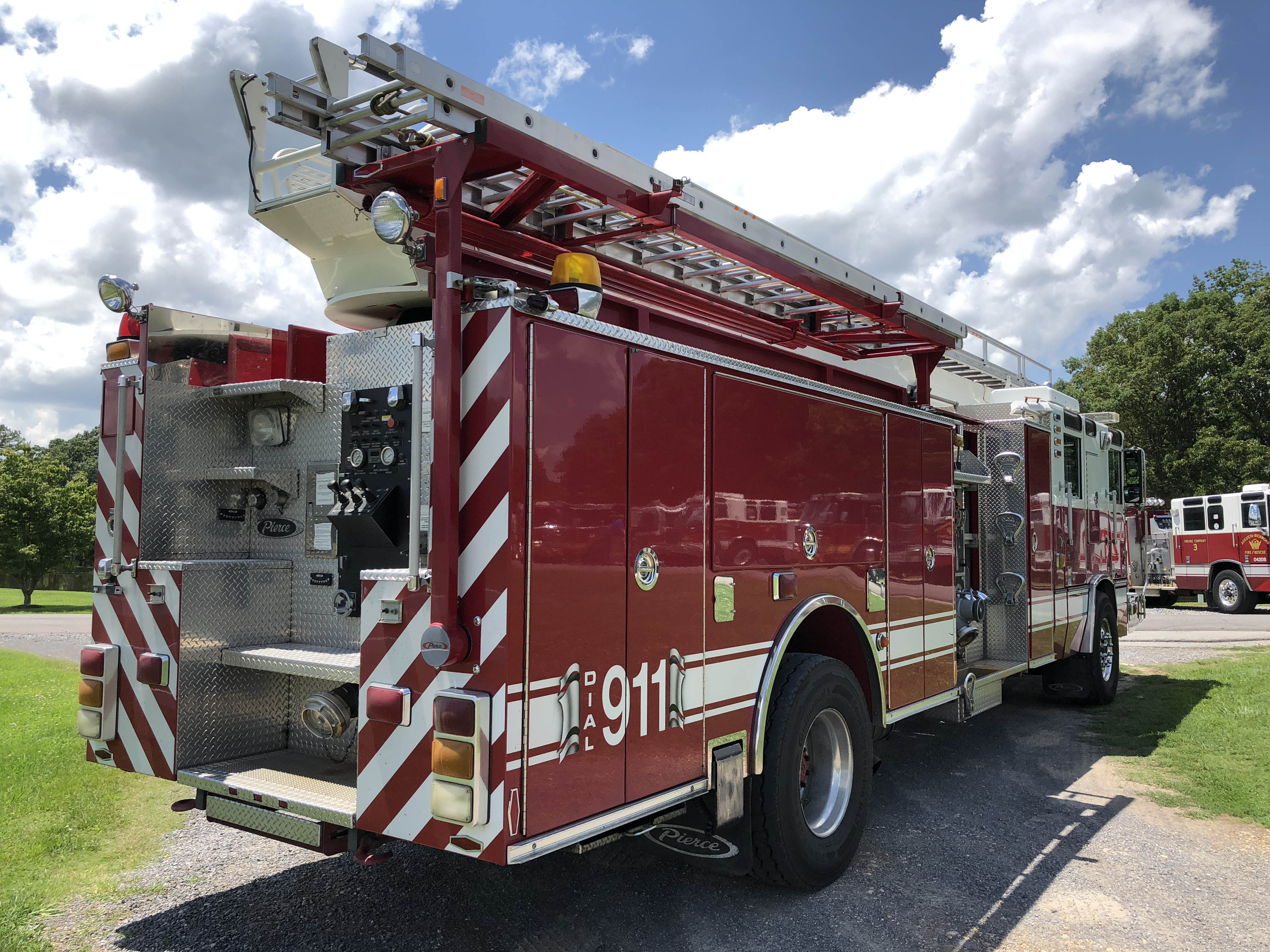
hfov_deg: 63.4
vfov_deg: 49.7
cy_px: 476
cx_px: 635
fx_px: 1027
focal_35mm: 28
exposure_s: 1/1656
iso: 20
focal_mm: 4
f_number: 1.8
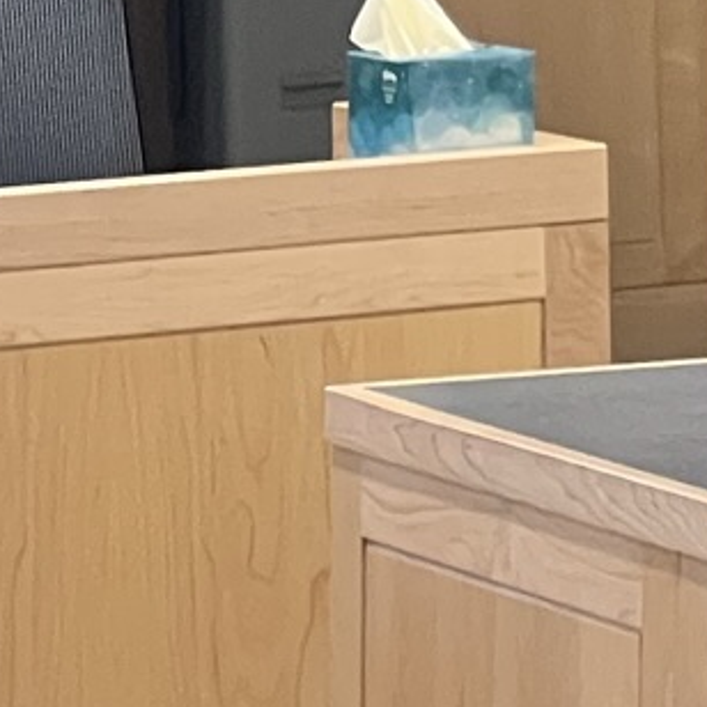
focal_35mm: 453
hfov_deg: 3.8
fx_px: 10468
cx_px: 1728
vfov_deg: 3.8
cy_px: -907
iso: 250
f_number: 2.8
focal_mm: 9
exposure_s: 1/60
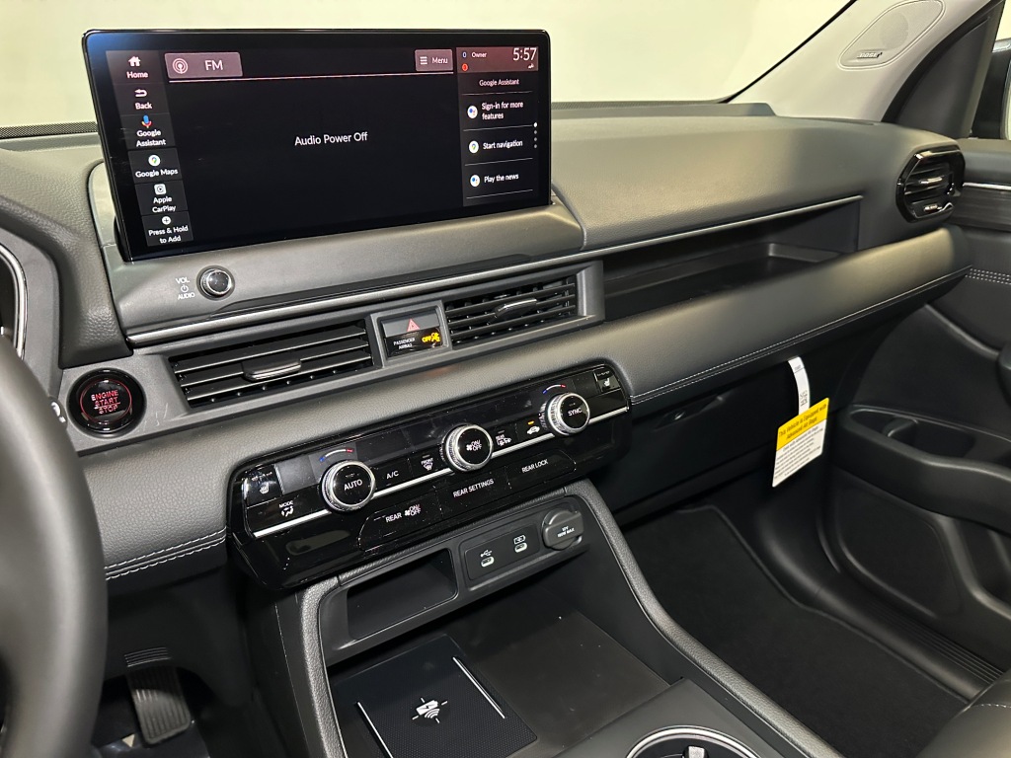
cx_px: 506
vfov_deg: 56.8
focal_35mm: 24
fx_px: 701
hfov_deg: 71.6
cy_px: 379
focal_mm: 6.86
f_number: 1.78
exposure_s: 1/30
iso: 800
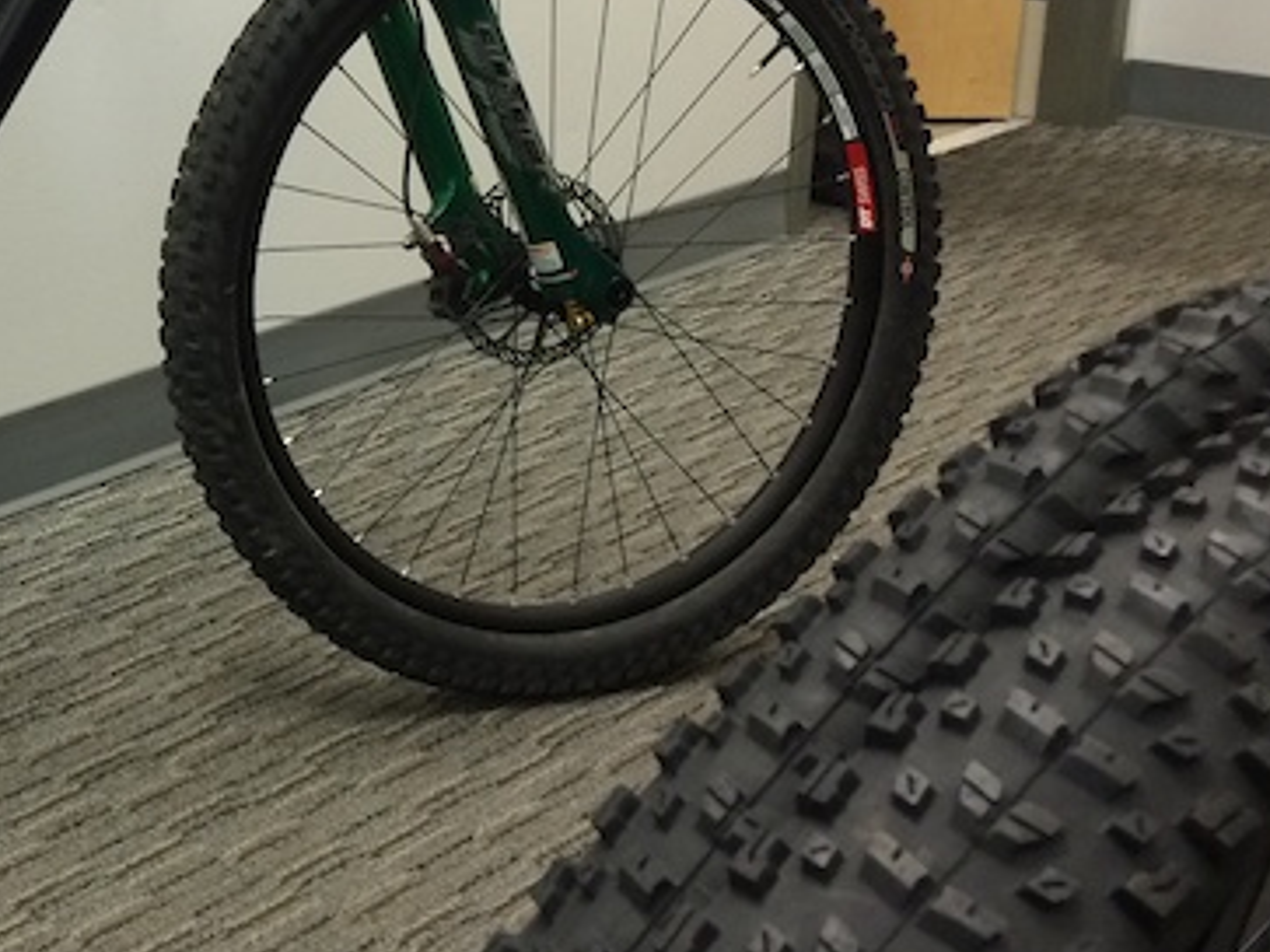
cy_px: 228
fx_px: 2347
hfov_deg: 28.0
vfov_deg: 22.7
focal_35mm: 64
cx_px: -77
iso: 125
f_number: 2.2
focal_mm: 4.15
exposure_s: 1/30
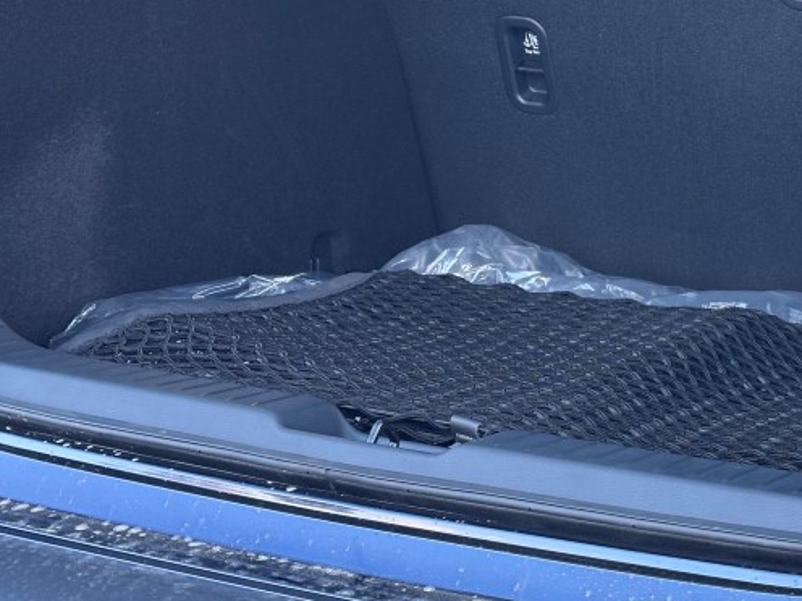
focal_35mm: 99
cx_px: 676
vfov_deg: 14.8
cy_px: 84
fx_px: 2294
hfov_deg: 19.6
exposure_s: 1/60
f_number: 1.78
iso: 125
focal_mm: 6.86
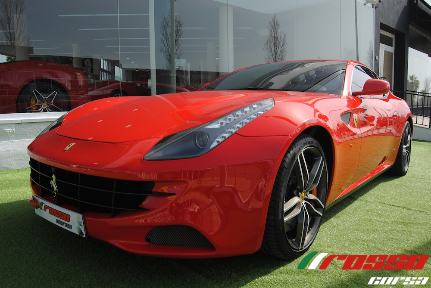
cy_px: 144
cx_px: 216
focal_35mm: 27
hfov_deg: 67.3
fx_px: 324
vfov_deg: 48.0
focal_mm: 18
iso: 100
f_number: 8
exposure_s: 1/250
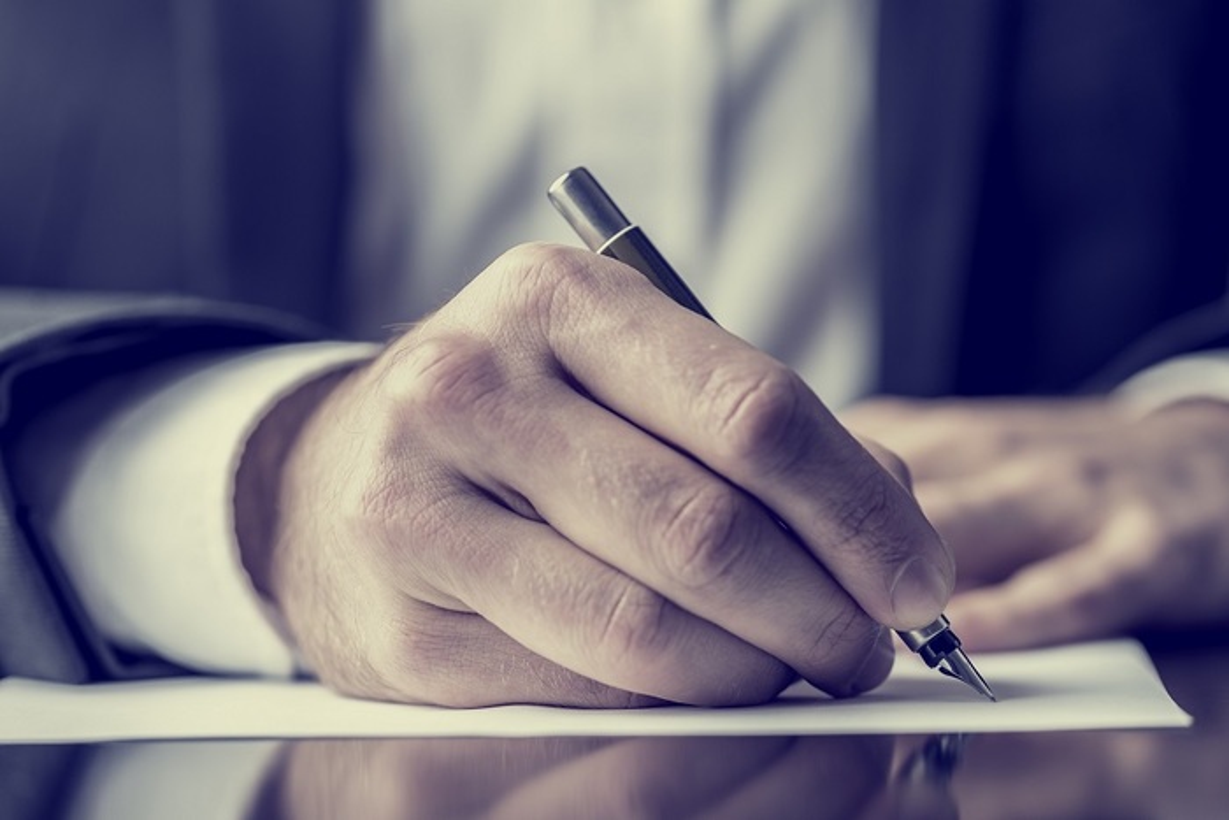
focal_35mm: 105
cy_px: 410
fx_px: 3585
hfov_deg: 19.5
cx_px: 614
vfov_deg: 13.0
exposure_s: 1/15
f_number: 4
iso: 100
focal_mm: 105
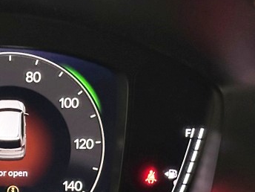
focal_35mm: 143
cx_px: -107
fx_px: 1053
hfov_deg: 13.2
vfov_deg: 10.4
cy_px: 135
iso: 640
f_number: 1.78
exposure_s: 1/17
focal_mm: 6.86
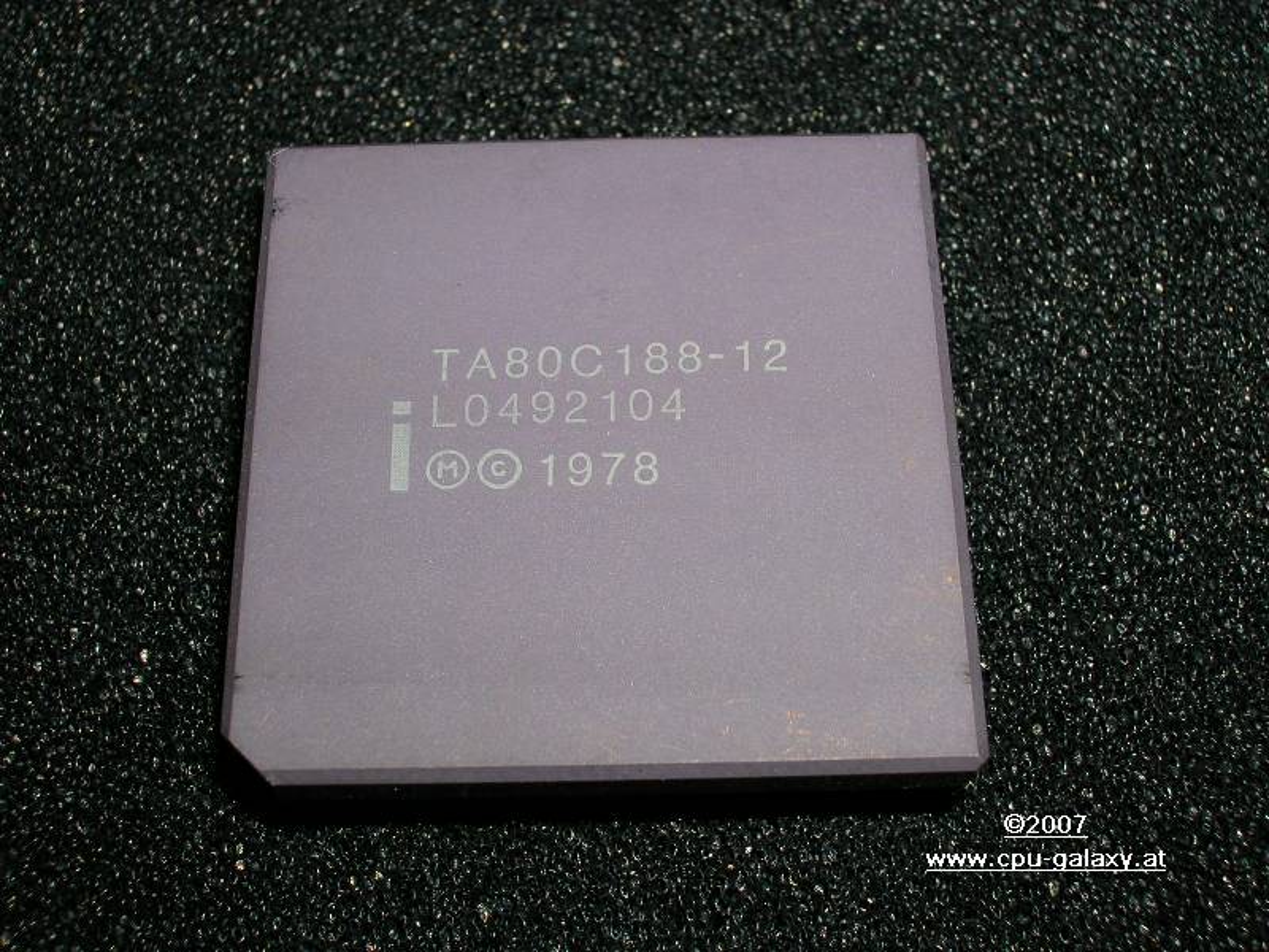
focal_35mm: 50
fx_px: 1833
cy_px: 476
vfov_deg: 29.1
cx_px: 634
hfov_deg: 38.2
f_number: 5.6
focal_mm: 8.4
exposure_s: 1/60.1
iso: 50
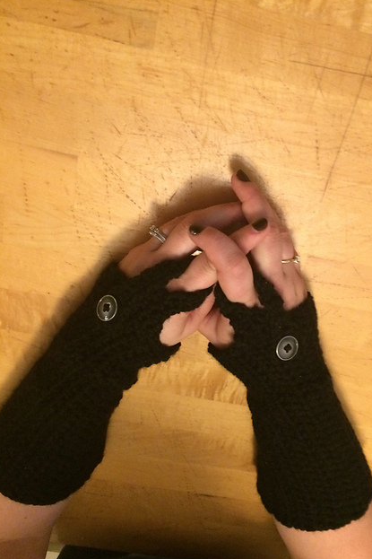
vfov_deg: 60.3
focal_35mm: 31
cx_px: 208
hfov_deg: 42.2
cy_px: 282
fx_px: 481
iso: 400
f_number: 2.2
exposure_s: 1/15
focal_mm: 4.15
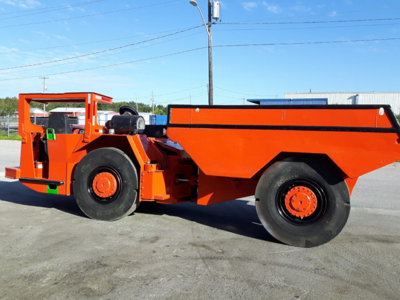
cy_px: 150
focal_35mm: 31
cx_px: 200
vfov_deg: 45.4
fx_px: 358
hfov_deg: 58.4
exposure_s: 1/848
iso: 40
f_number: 1.9
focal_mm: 3.7
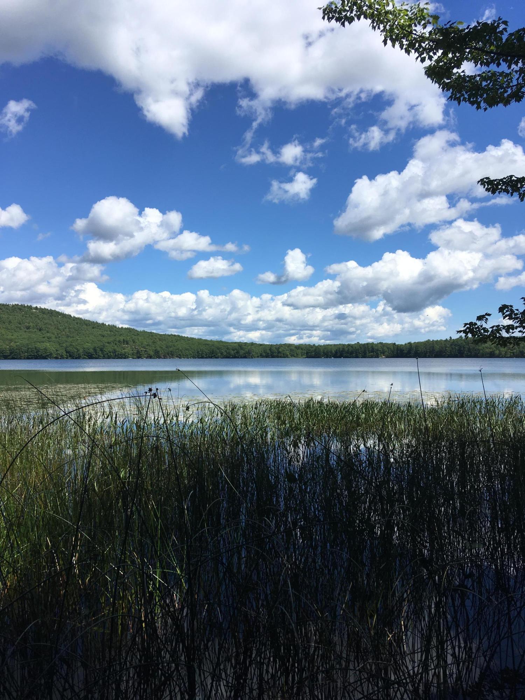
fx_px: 586
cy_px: 350
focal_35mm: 29
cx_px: 262
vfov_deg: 61.7
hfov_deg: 48.2
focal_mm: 4.15
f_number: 2.2
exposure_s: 1/2198
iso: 25
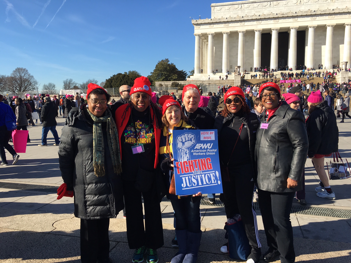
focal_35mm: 29
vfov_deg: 48.2
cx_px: 176
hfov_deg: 61.7
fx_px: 294
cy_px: 132
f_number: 2.2
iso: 25
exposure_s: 1/986
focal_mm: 4.15
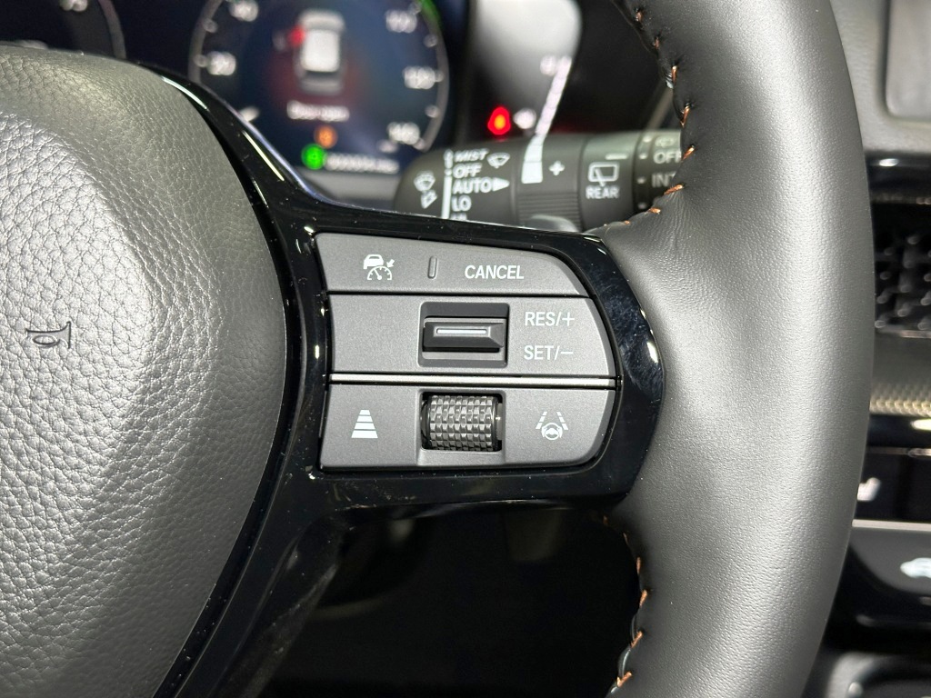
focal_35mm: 48
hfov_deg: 39.7
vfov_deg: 30.3
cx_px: 466
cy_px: 349
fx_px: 1291
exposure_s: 1/40
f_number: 1.78
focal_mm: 6.86
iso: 500
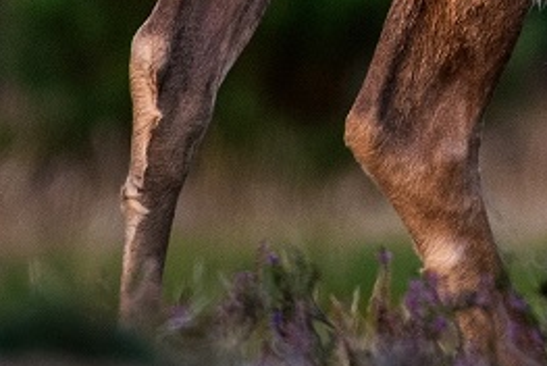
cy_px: -580
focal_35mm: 2794
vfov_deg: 0.5
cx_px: 1393
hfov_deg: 0.7
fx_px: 42500
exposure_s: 1/125
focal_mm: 410
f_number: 5.6
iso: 2000
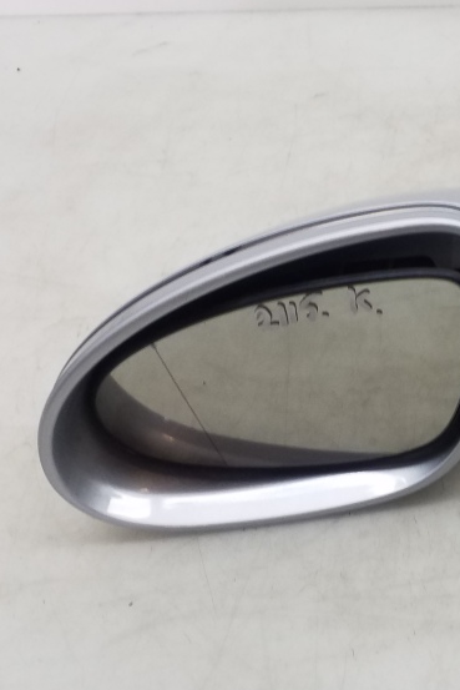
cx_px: 549
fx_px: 996
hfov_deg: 23.8
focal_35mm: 52
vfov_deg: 38.0
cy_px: 414
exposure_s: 1/50
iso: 100
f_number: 1.9
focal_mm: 3.6
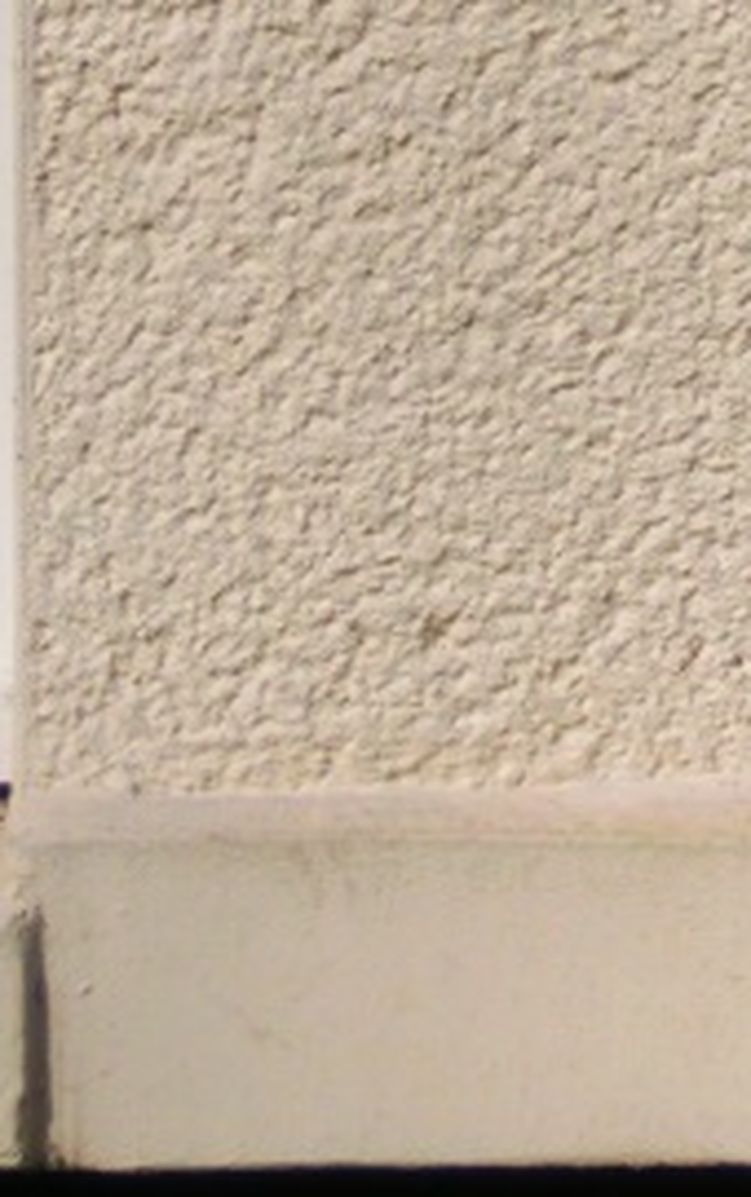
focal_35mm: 312
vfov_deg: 6.7
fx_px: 10190
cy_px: -380
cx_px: 1184
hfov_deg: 4.2
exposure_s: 1/400
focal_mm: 13.79
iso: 80
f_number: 4.9
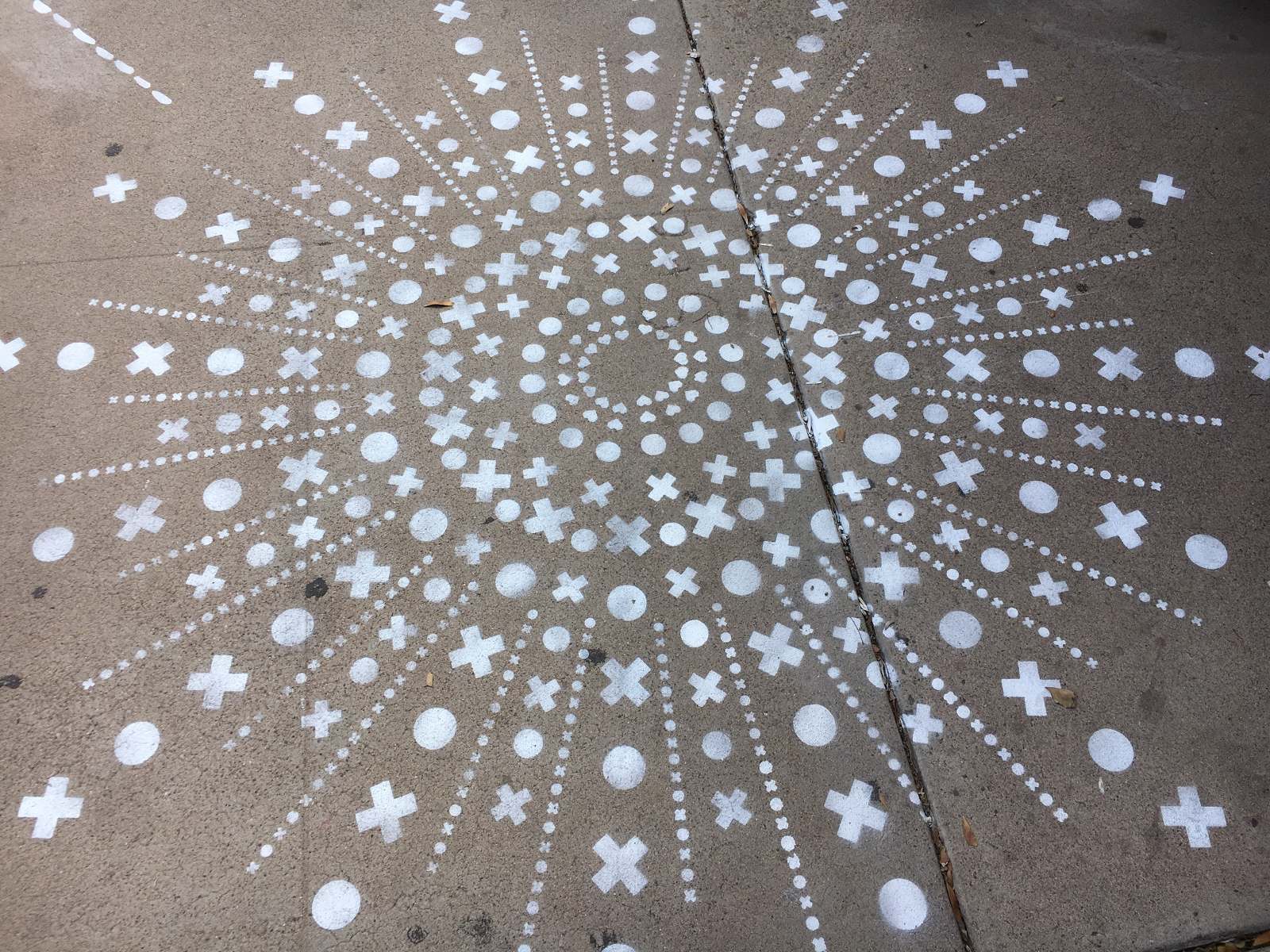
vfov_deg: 48.2
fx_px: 1064
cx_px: 635
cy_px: 476
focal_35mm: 29
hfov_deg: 61.7
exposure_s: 1/916
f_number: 2.2
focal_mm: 4.15
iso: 25
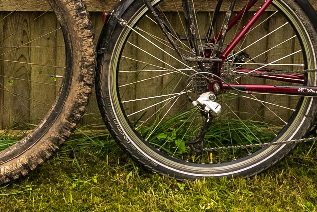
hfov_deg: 15.0
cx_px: 61
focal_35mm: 136
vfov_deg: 9.9
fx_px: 1199
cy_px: -82
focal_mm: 14.4
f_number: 2.2
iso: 800
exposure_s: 1/500
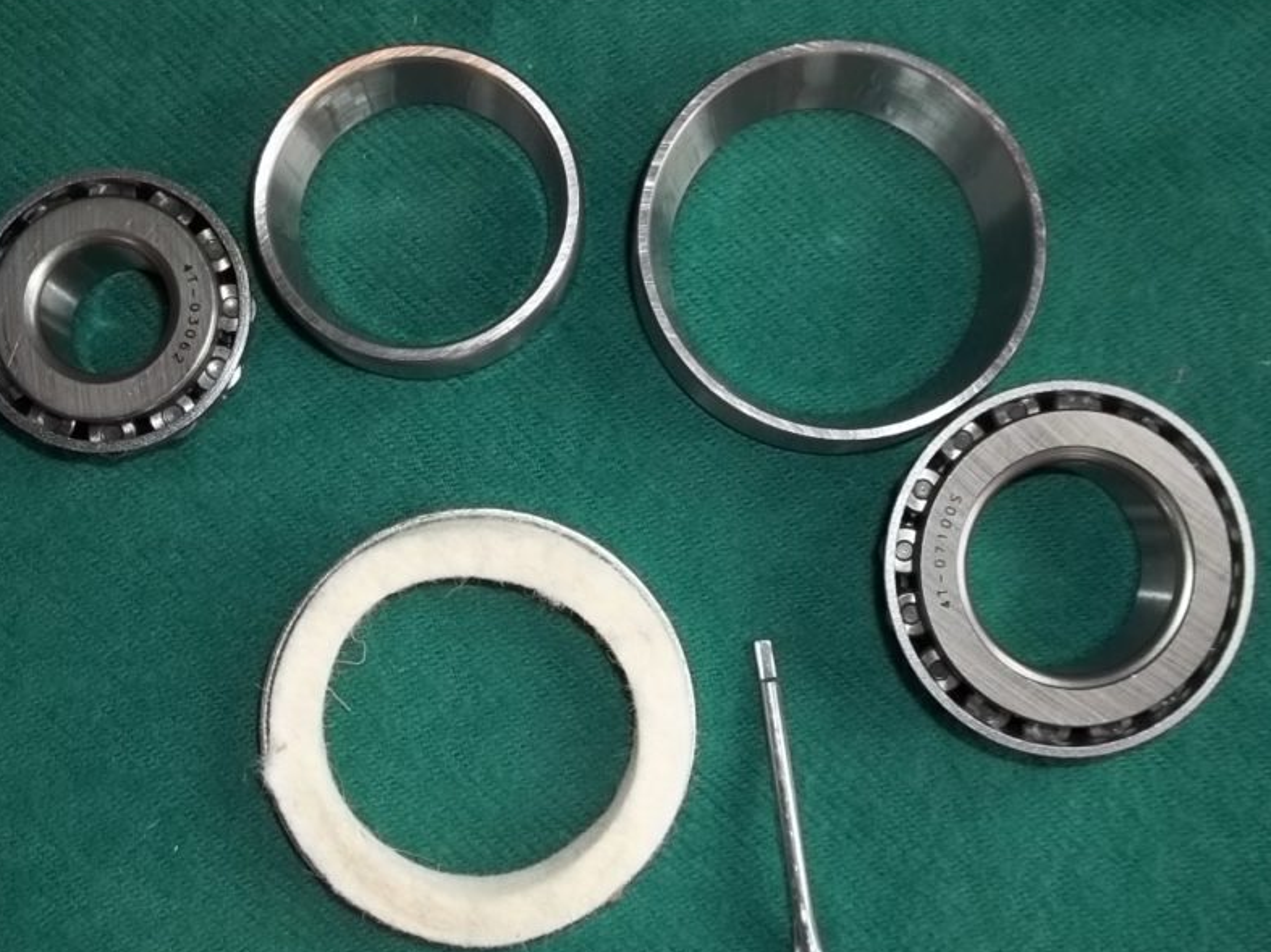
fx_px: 1578
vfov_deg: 33.6
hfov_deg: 43.8
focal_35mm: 43
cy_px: 470
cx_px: 585
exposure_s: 1/30
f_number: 3.3
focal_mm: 5.9
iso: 64
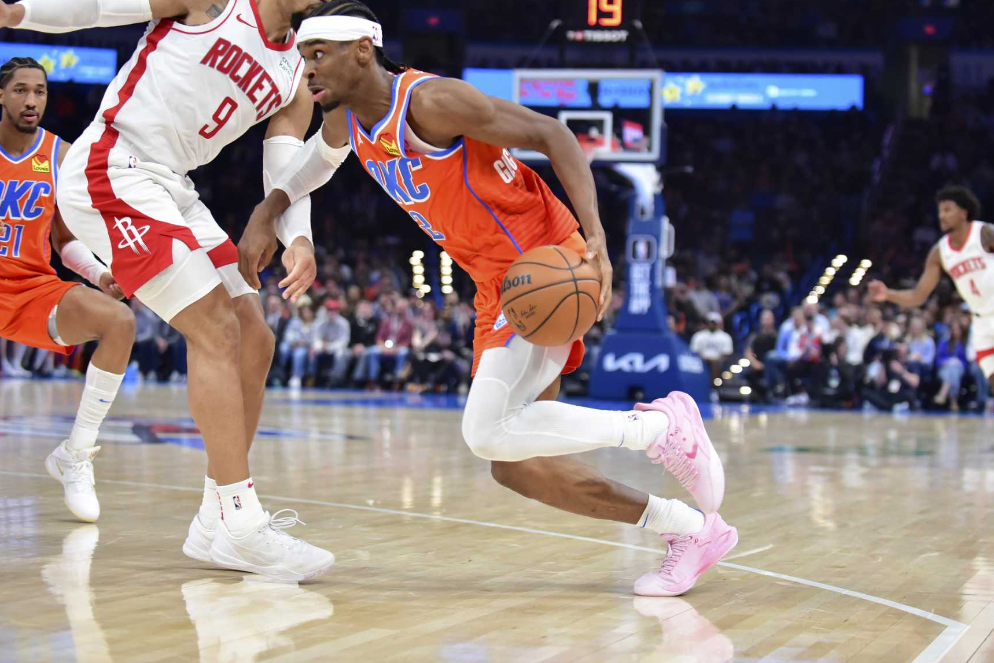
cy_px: 273
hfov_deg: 21.9
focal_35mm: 93
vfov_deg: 14.7
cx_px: 553
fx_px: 2569
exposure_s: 1/1000
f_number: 2.8
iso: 2500
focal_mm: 78
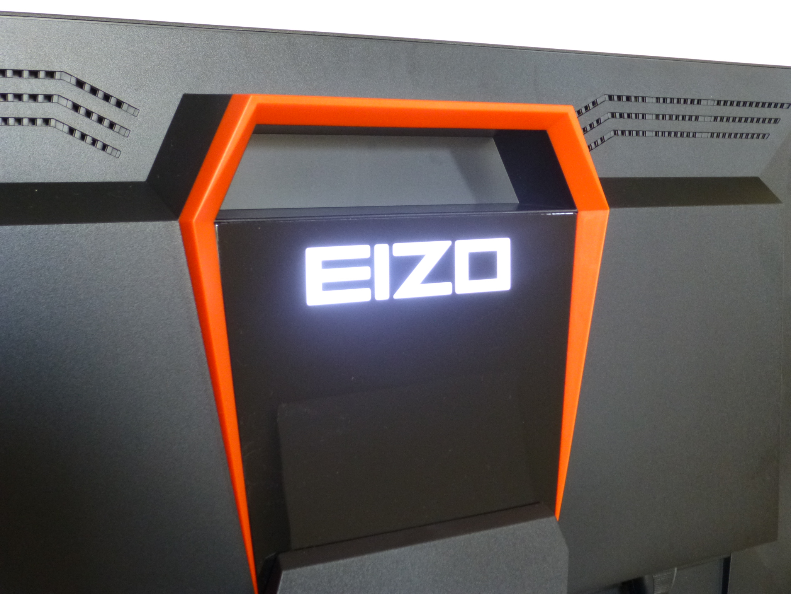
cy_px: 297
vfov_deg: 35.1
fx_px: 937
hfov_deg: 45.8
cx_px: 396
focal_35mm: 41
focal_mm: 7.4
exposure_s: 1/8
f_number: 3.8
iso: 400
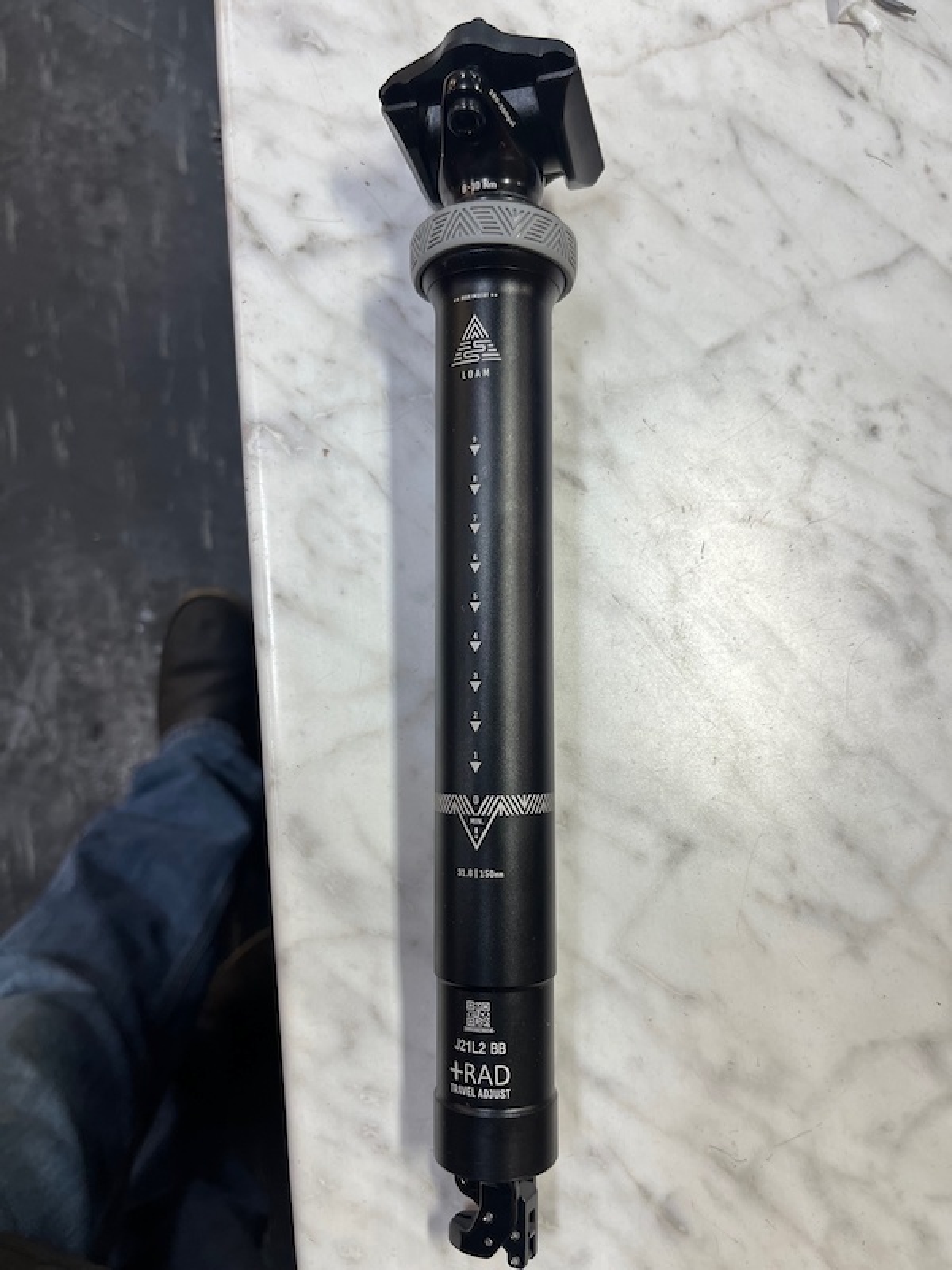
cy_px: 635
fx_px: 953
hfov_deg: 53.1
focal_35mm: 26
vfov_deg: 67.3
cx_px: 476
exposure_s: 1/120
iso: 64
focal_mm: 5.1
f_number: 1.6
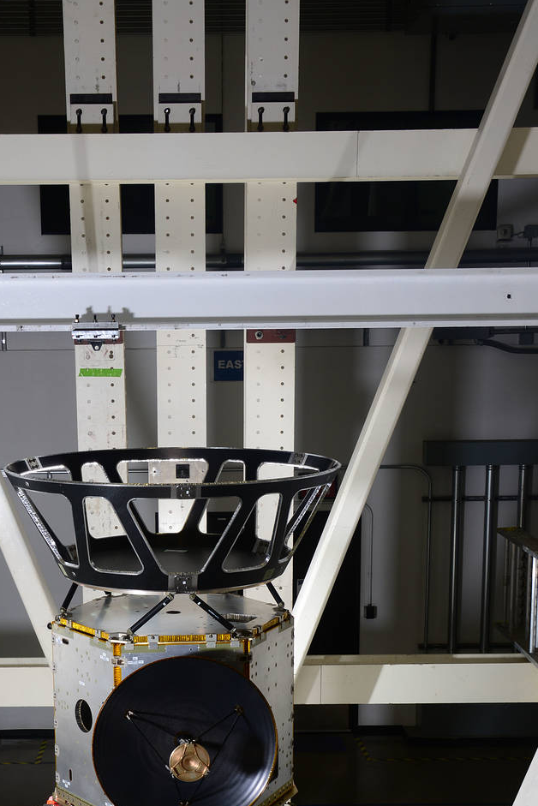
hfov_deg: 21.5
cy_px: 624
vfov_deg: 31.2
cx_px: 182
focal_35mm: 63
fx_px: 1411
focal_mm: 38
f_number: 11
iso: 200
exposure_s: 1/100
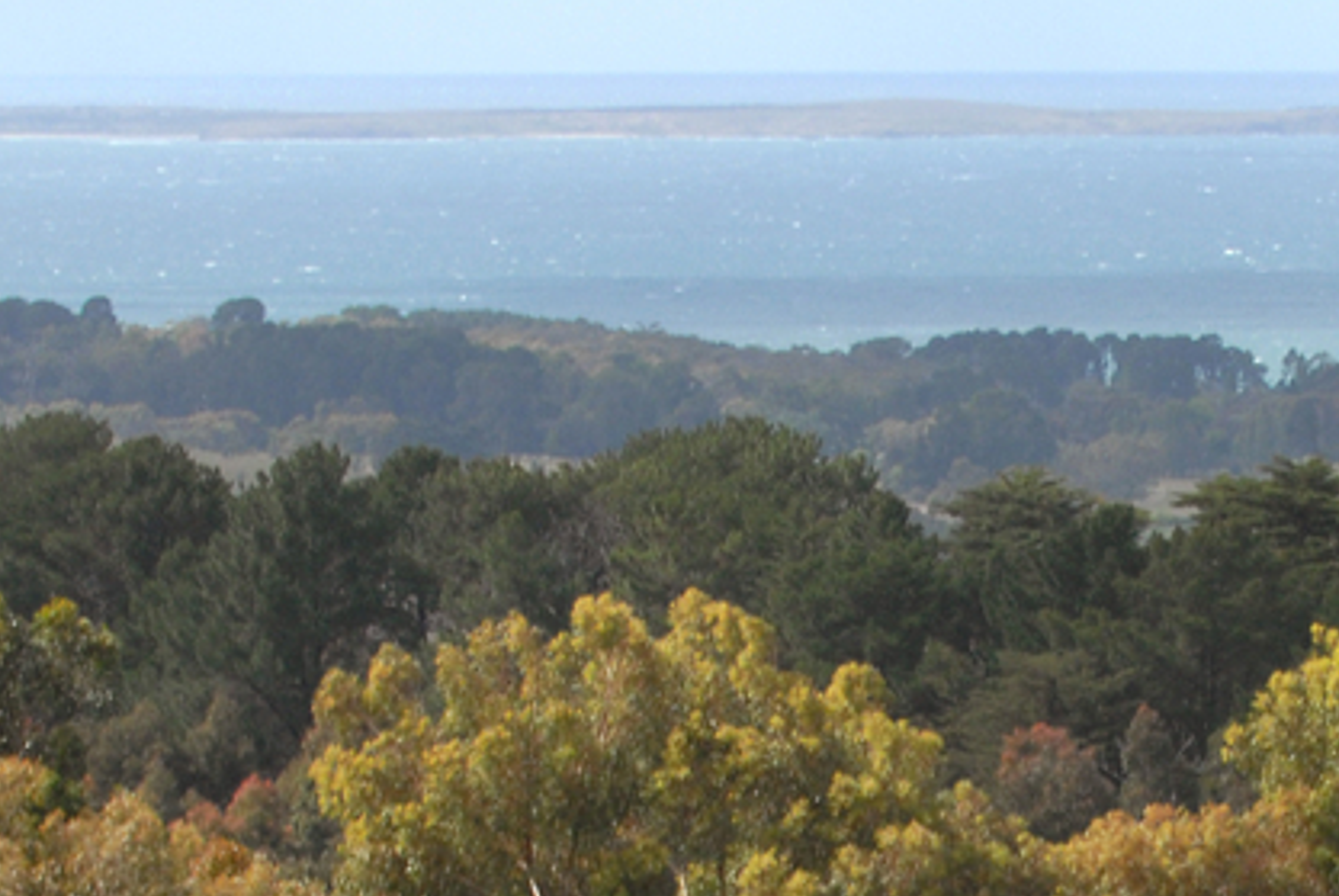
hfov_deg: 6.8
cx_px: 1204
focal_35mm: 302
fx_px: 11244
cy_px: 1084
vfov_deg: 4.5
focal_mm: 70
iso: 320
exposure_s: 1/100
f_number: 20
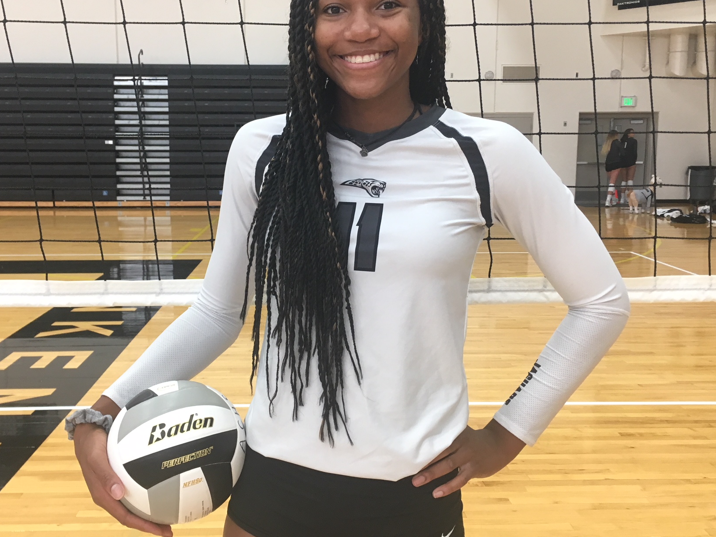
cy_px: 239
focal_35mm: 36
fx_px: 745
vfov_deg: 39.6
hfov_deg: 51.3
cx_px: 319
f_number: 2.2
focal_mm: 4.15
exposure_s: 1/30
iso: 80
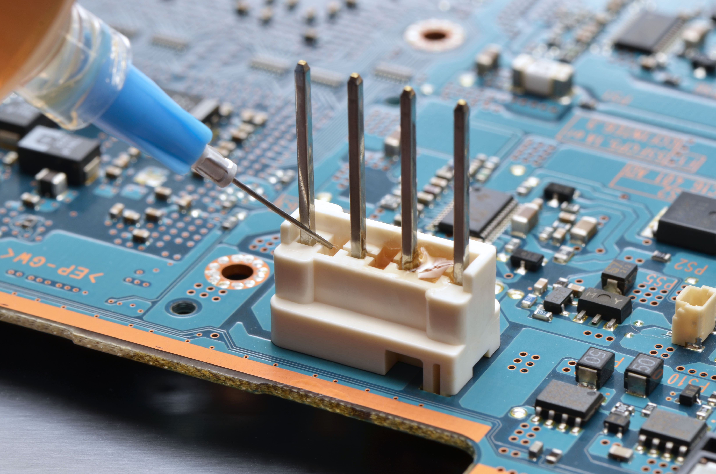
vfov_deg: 10.7
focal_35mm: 128
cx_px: 358
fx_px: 2531
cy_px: 237
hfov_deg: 16.1
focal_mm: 85
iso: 100
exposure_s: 1/125
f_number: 18
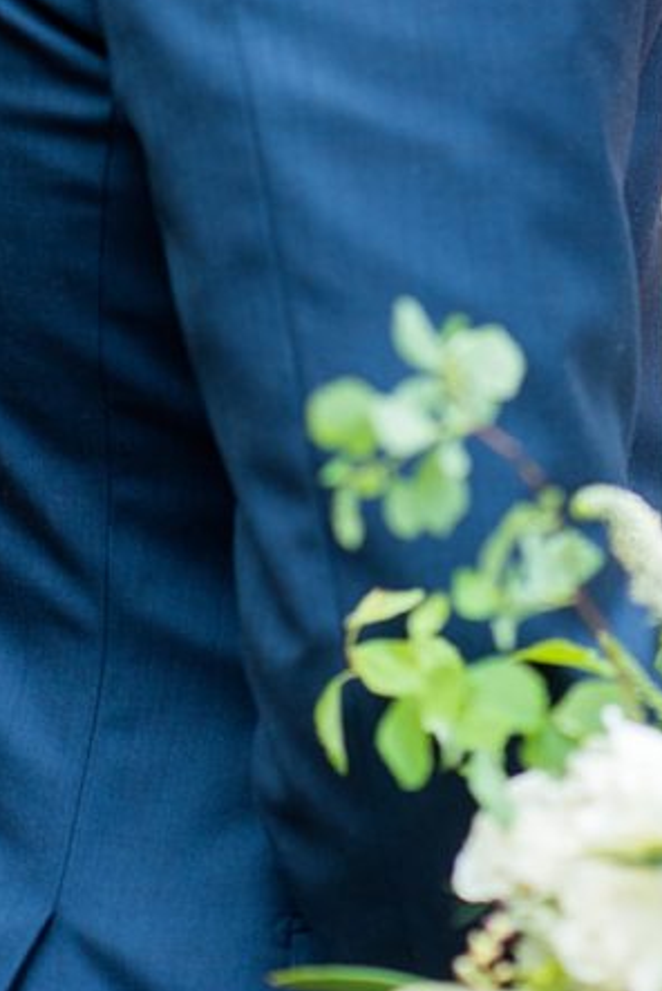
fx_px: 6334
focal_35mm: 230
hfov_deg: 6.0
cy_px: -172
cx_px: 779
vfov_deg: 8.8
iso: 250
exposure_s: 1/1000
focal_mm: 85
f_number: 2.2
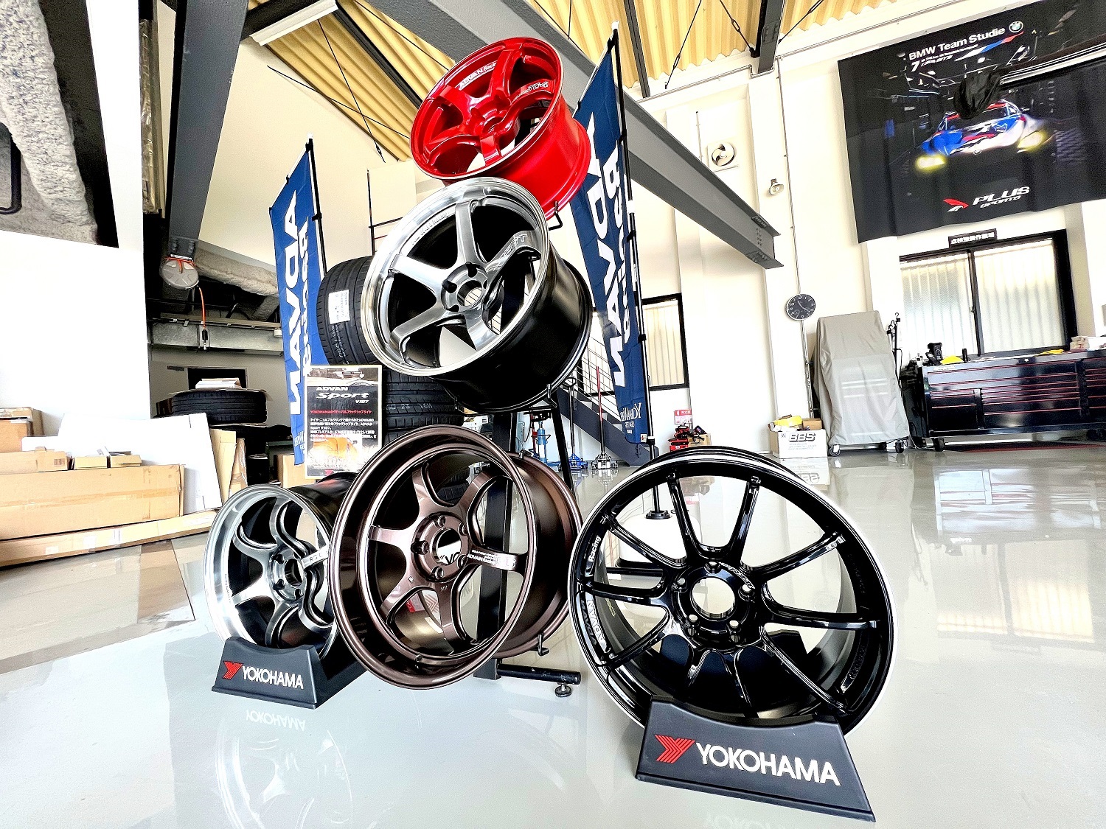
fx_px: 415
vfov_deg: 89.9
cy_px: 414
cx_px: 553
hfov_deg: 106.2
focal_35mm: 13
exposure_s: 1/99
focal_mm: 1.57
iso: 80
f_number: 1.8
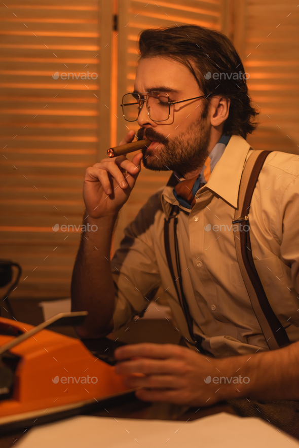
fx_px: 622
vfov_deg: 39.6
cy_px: 224
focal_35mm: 50
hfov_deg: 27.0
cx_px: 150
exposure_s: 1/160
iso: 400
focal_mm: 50
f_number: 2
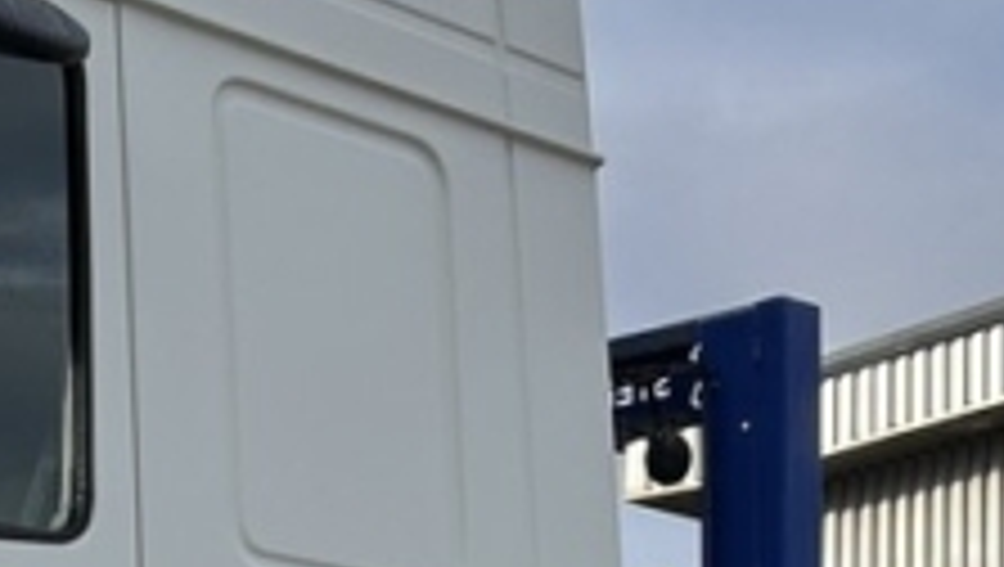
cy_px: 940
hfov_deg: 16.4
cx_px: 252
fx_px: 3465
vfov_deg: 9.0
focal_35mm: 130
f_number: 1.5
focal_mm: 5.7
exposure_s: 1/1669
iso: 50
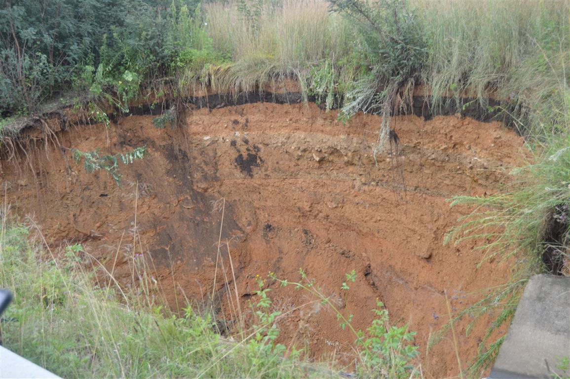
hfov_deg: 49.6
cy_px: 190
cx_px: 285
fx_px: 617
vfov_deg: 34.1
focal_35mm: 39
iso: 100
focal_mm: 26
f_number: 5
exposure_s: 1/100
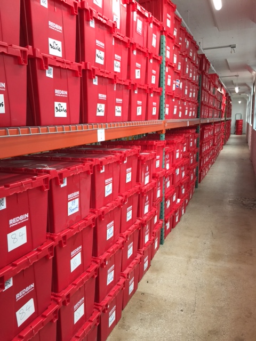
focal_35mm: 29
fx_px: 286
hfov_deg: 48.2
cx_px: 128
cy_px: 170
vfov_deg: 61.7
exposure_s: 1/30
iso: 40
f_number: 2.2
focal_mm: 4.15
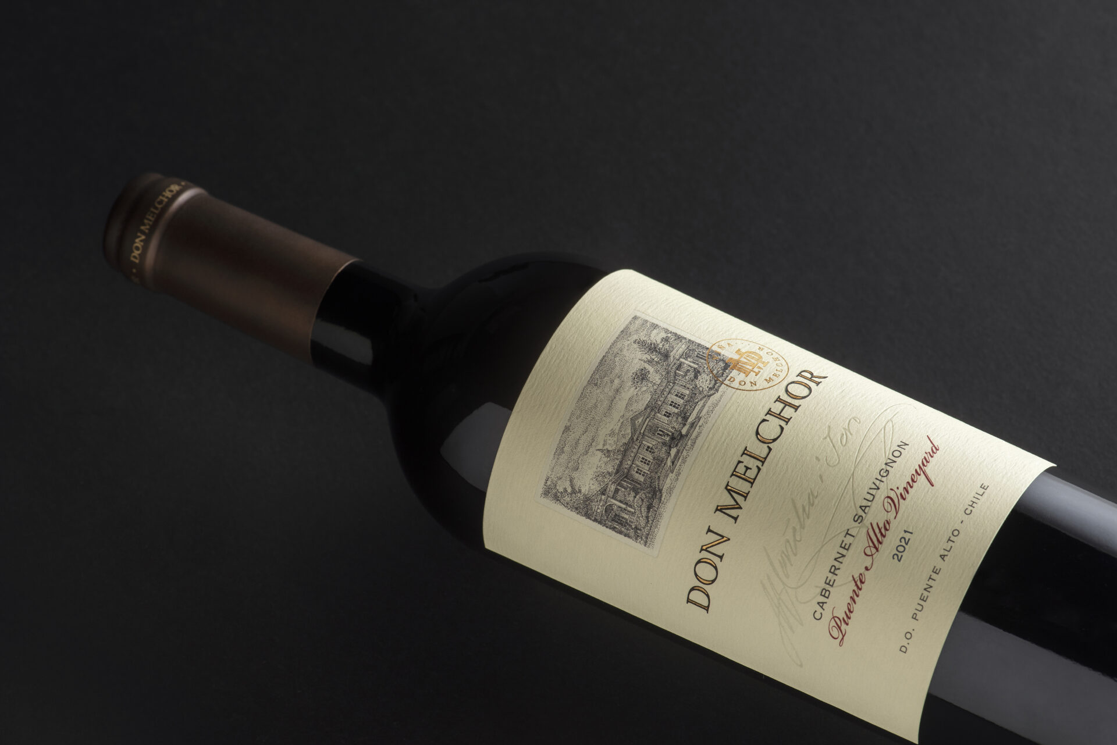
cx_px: 558
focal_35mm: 105
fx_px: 3258
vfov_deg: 13.0
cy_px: 372
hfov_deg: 19.5
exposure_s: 1/200
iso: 250
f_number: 14
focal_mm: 105
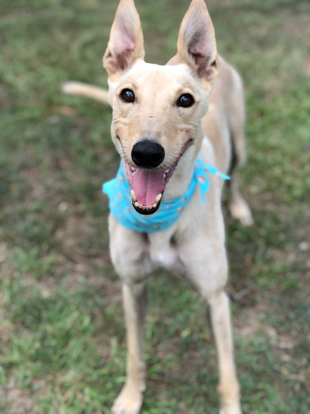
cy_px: 207
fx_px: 621
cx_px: 155
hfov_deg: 28.0
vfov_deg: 36.8
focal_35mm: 52
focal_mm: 6
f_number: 2.4
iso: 16
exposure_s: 1/228
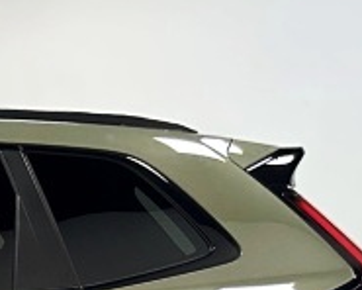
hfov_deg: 12.6
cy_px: 664
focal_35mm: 130
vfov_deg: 10.4
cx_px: -415
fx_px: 1393
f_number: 1.78
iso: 400
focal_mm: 6.86
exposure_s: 1/60
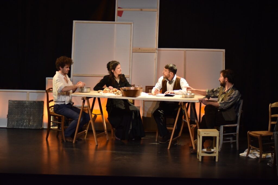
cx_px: 139
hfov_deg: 19.5
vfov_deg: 13.0
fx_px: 811
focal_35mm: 105
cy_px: 92
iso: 1000
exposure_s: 1/80
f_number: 4
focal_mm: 70
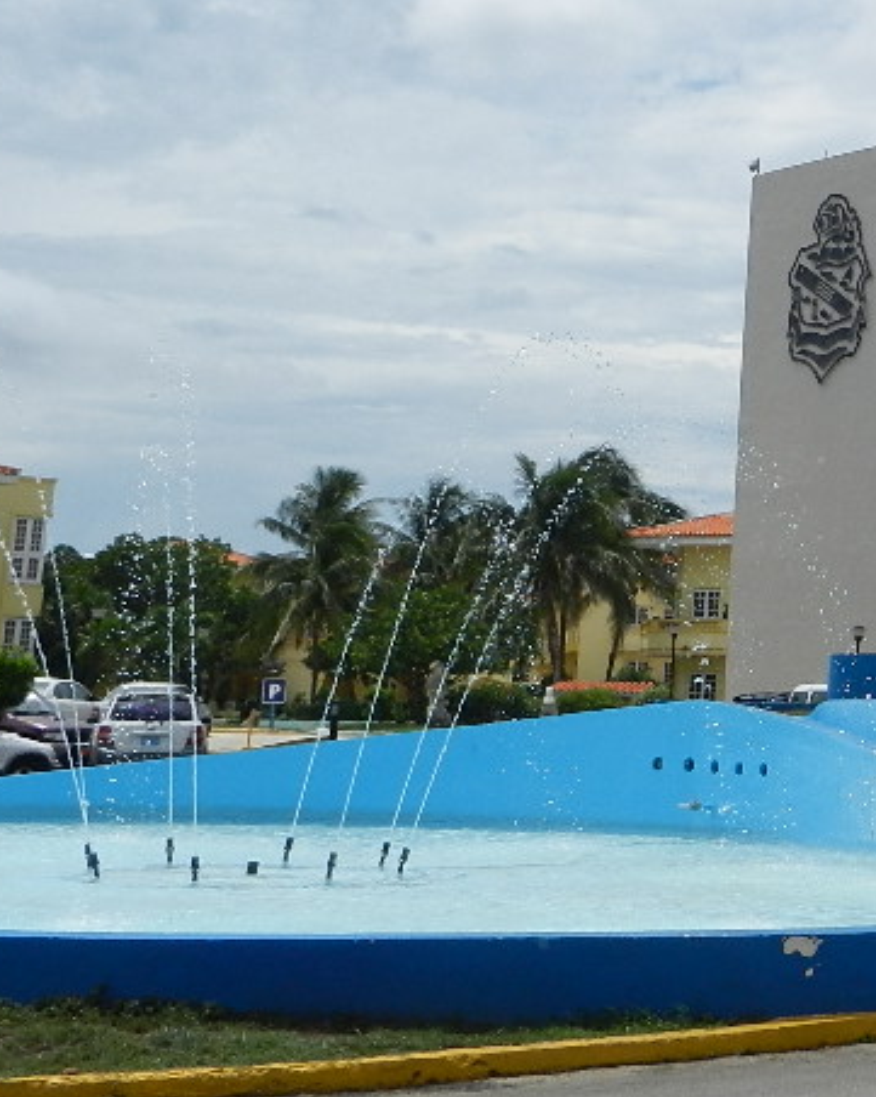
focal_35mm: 73
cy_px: 250
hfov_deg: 19.2
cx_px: 1167
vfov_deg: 25.7
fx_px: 2368
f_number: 7.6
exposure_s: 1/640
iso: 160
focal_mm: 5.9
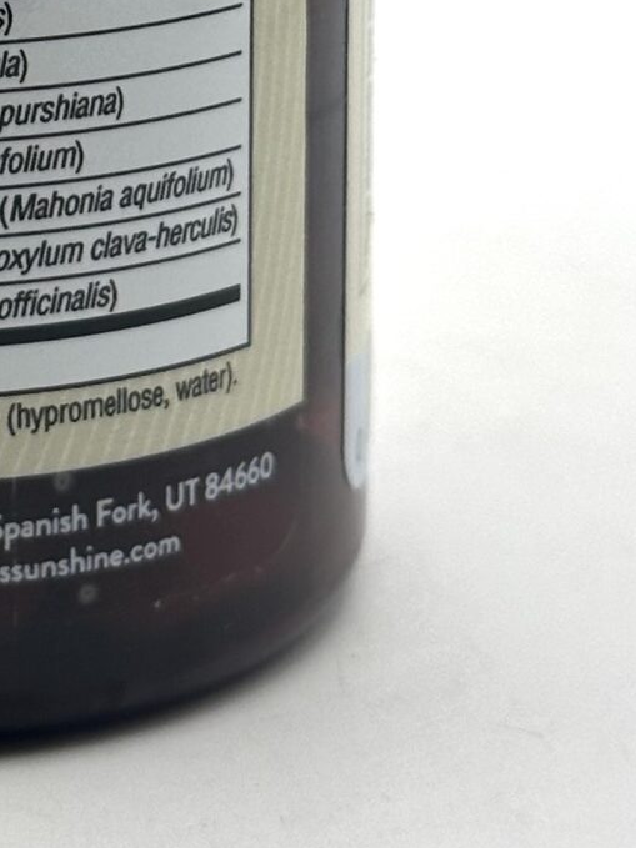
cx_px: -121
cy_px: -466
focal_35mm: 181
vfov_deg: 10.5
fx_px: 4435
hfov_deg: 8.1
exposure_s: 1/310
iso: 64
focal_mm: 6.86
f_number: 1.78
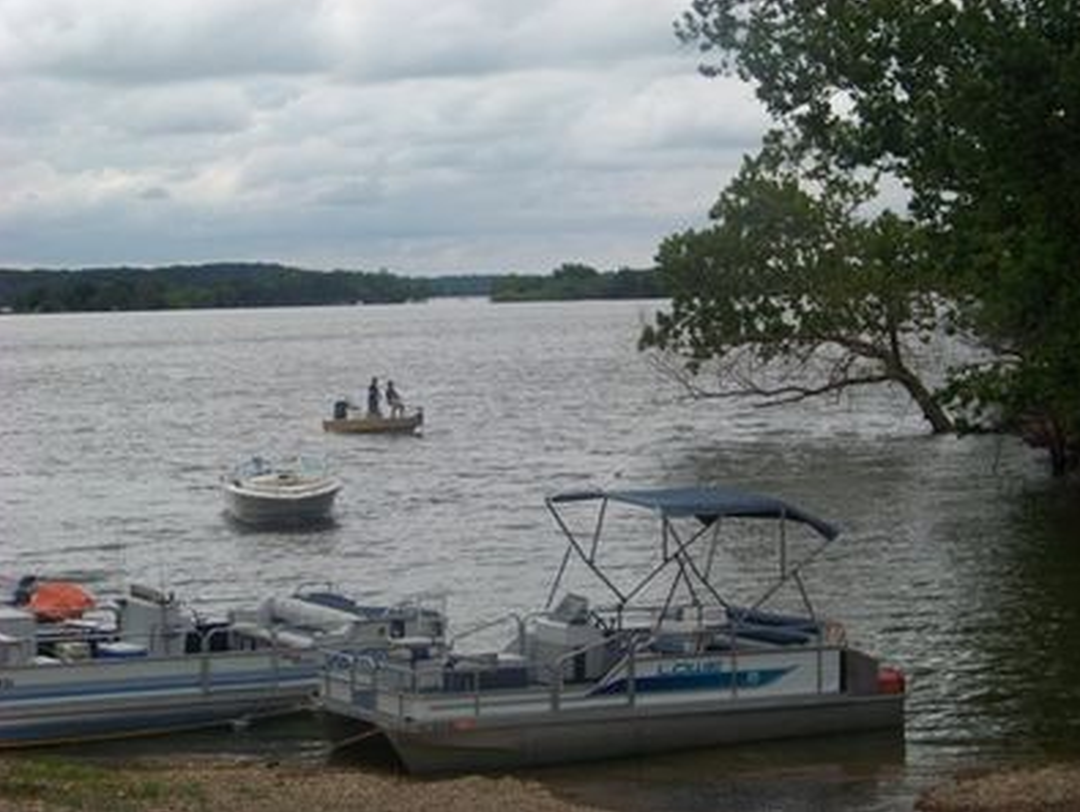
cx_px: 541
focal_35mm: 88
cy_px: 405
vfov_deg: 16.8
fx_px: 2748
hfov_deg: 22.2
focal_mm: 14.6
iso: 63
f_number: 3.2
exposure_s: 1/1000
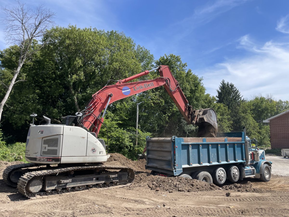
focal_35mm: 26
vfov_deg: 53.1
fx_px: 217
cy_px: 108
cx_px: 144
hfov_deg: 67.3
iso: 32
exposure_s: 1/2506
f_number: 1.6
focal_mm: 4.2
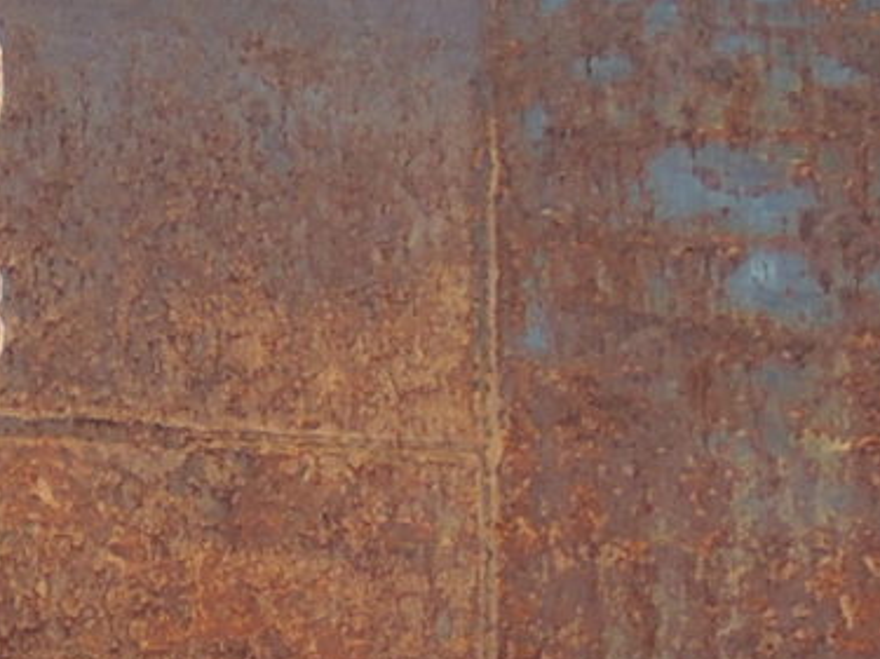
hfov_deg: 4.8
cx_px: -885
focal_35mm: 410
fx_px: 10420
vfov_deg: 3.6
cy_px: 1667
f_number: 3.7
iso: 100
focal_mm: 10.7
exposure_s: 1/200
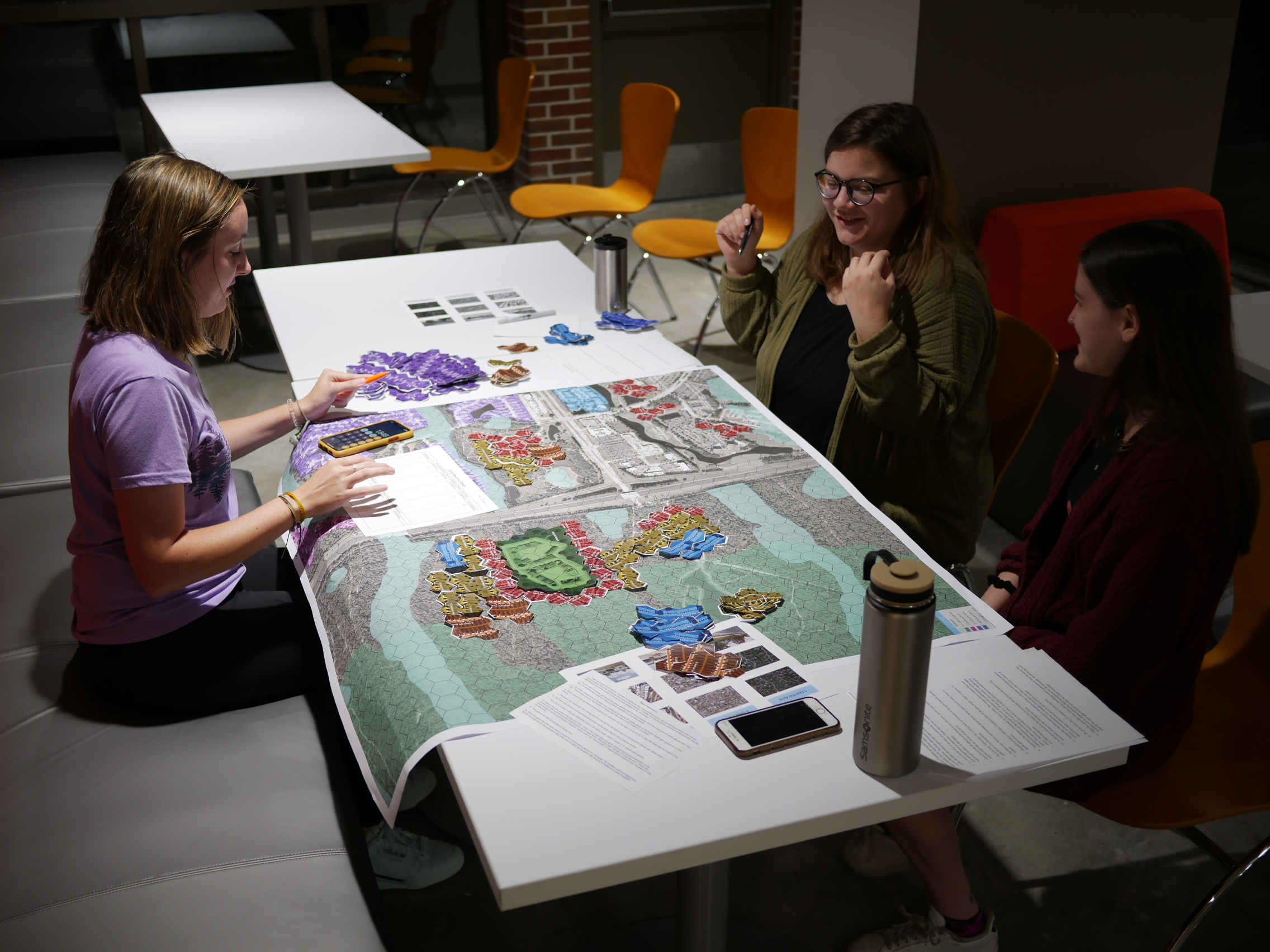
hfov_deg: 46.8
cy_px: 476
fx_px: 1468
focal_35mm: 40
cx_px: 635
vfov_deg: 36.0
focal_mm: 20
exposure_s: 1/100
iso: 200
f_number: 1.7
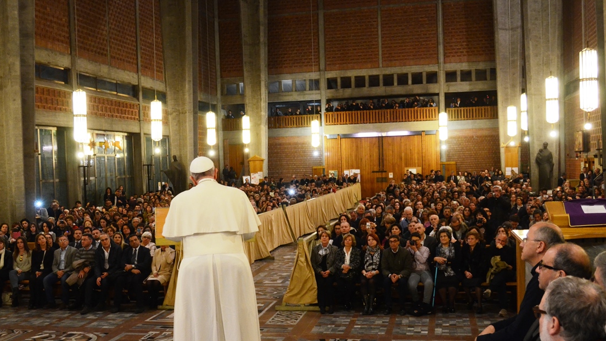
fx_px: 675
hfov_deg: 48.3
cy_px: 195
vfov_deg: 28.3
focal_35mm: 42
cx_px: 269
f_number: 3.8
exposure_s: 1/50
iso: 2000
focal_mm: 24
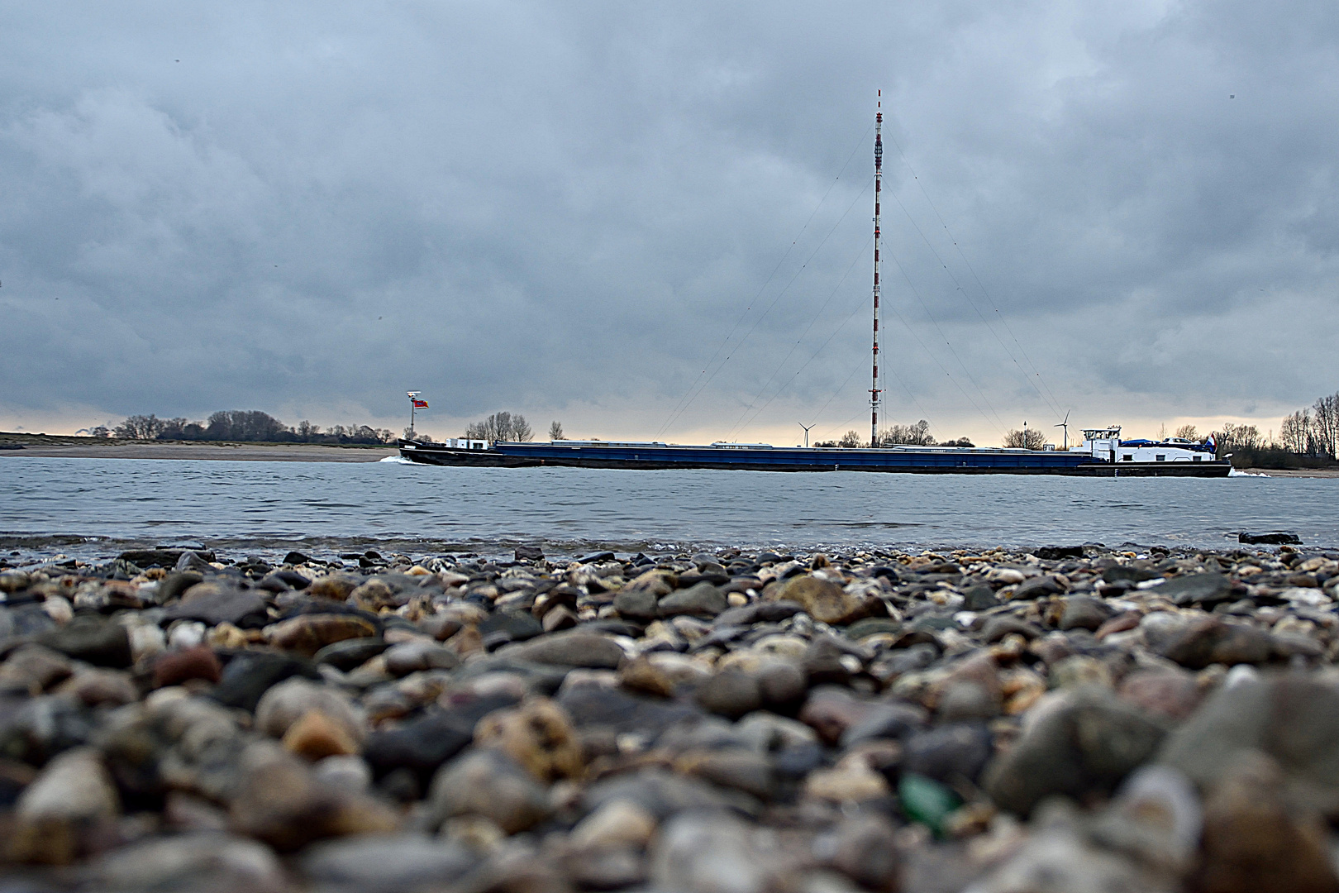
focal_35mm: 38
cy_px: 446
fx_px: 1395
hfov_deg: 51.3
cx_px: 670
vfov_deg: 35.5
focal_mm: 25
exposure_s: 1/40
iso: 220
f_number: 3.8
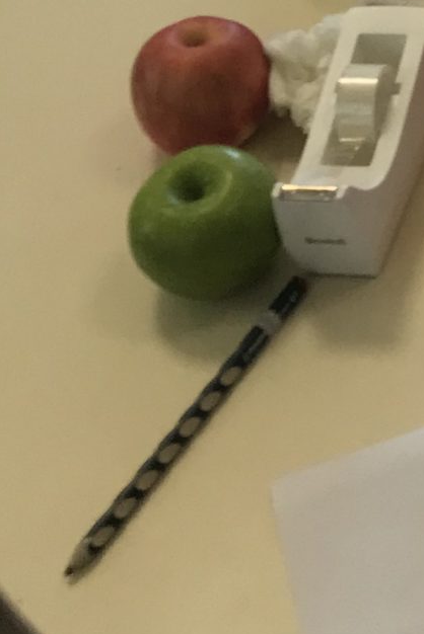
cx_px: 729
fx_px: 2100
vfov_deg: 16.1
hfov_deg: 10.9
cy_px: -227
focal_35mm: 119
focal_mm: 3.99
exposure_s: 1/100
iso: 40
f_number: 1.8
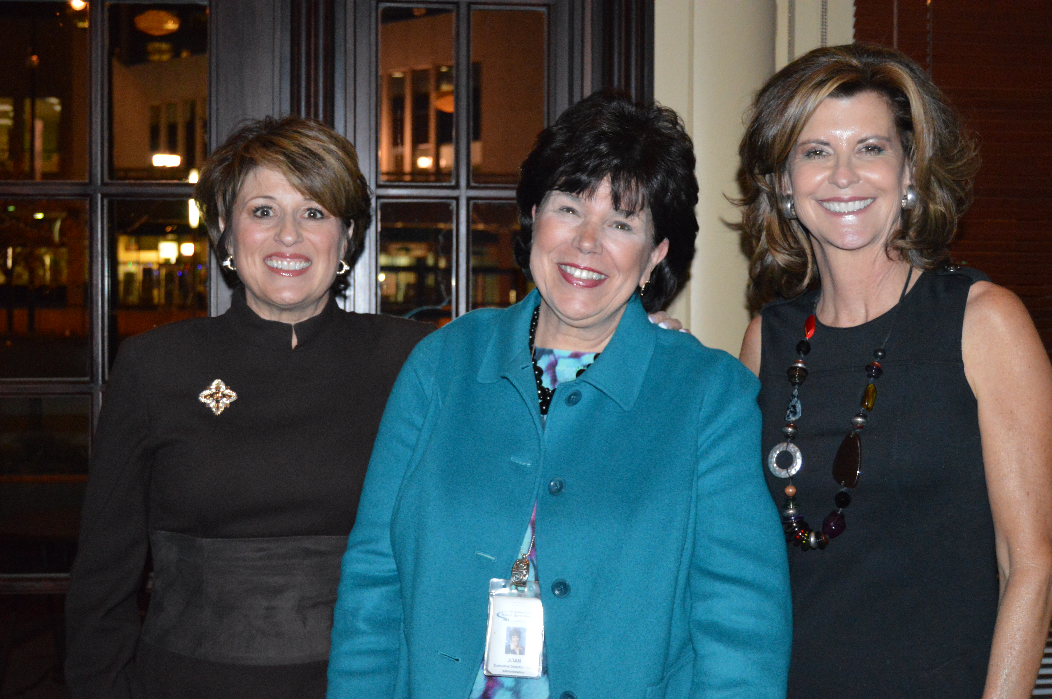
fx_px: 1401
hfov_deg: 41.1
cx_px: 526
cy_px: 350
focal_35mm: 48
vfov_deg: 28.0
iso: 3200
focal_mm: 32
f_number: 4.5
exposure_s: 1/60
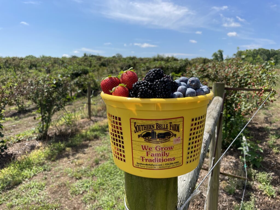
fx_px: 210
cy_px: 105
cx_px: 140
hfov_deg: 67.3
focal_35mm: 26
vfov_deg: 53.1
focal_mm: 4.2
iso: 32
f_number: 1.6
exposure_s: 1/3610
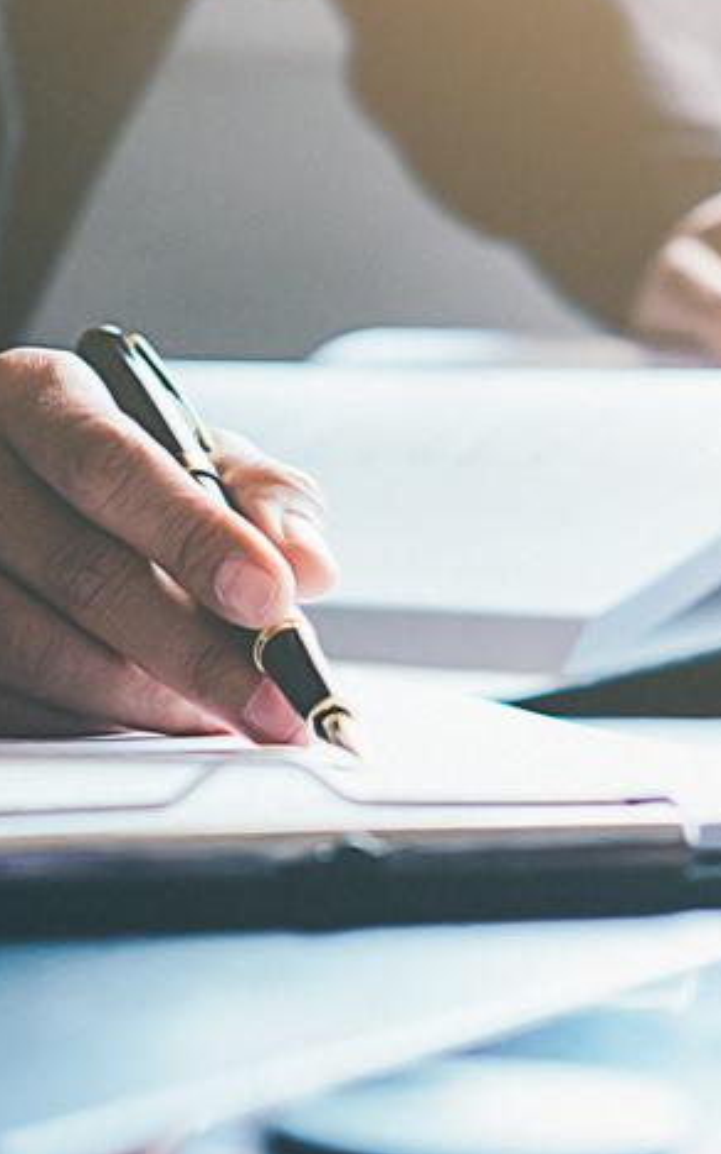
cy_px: 334
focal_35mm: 145
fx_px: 4557
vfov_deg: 14.4
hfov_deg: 9.0
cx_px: 232
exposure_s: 1/80
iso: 320
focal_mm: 35
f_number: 2.8
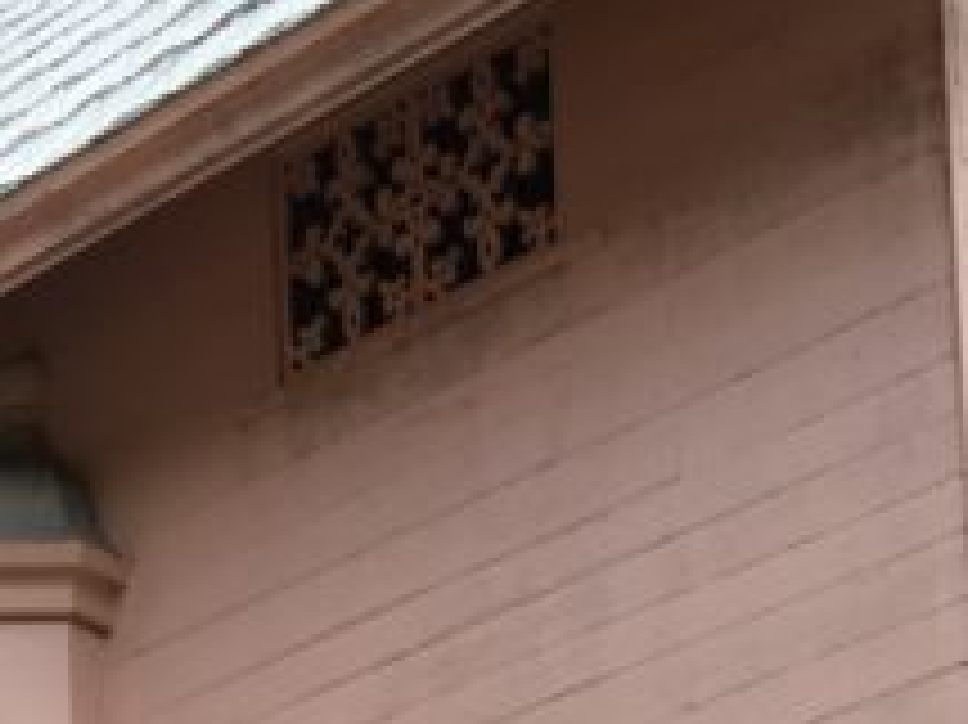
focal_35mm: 138
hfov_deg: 14.2
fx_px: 3857
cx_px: 860
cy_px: 1632
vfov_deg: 9.7
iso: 25
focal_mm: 4.15
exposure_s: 1/591
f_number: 2.2
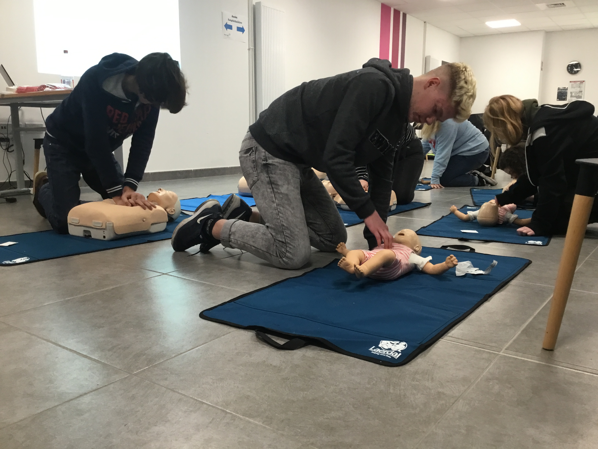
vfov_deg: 45.4
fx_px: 536
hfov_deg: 58.4
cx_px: 299
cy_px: 224
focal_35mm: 31
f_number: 2.4
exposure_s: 1/33
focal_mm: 3.3
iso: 100
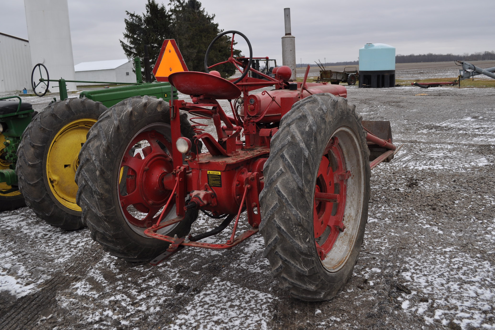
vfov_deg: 38.9
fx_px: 467
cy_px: 162
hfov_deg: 55.8
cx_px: 244
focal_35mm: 34
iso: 200
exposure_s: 1/125
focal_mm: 22
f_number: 5.6
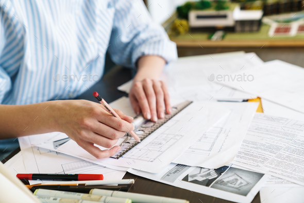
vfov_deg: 21.3
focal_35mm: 64
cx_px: 152
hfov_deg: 31.4
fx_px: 541
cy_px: 102
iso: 1000
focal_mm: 64
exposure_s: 1/160
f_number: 3.2
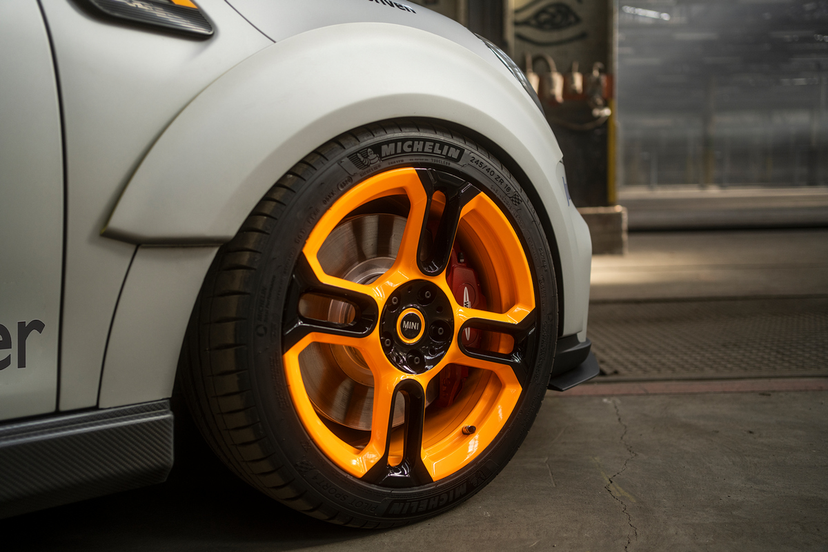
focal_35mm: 35
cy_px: 276
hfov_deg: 54.4
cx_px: 414
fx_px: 805
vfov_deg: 37.9
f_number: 2.2
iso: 800
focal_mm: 35
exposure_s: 1/640
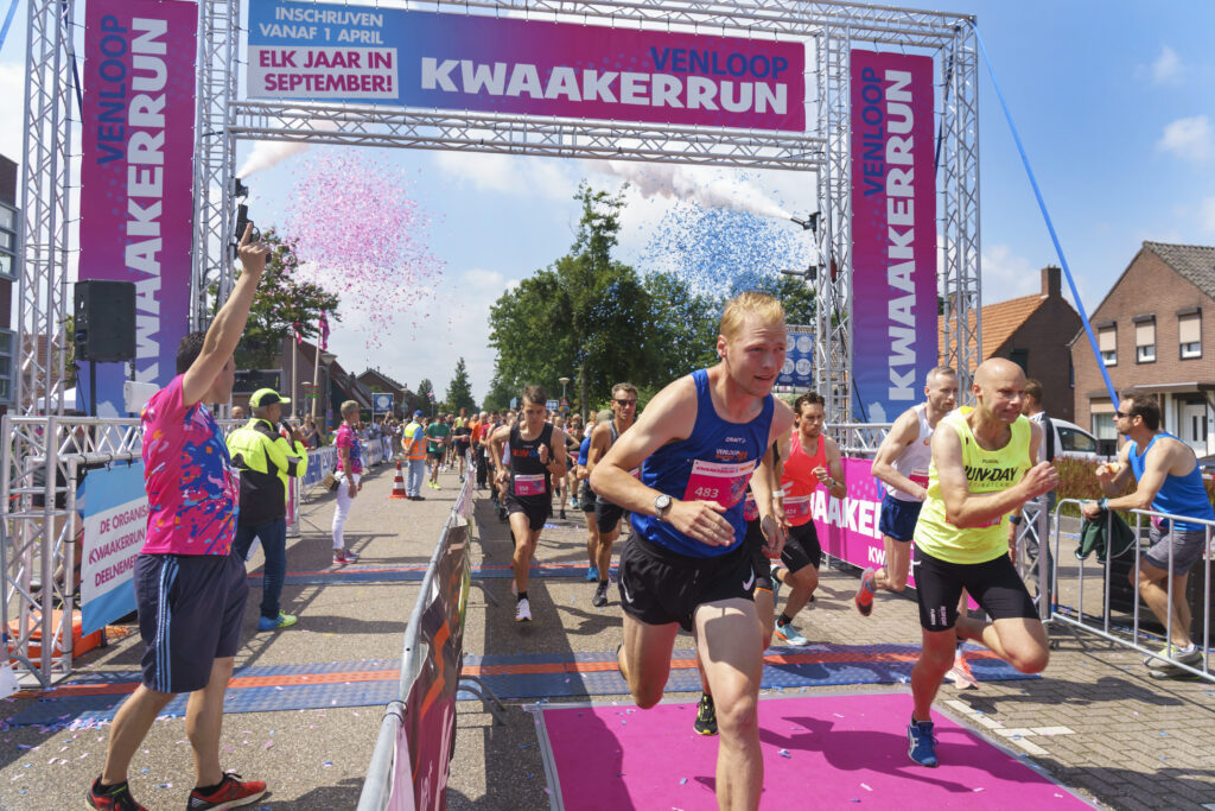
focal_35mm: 24
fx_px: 810
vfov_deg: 53.1
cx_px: 608
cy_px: 406
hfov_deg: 73.7
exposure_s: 1/2000
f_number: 6.3
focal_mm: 24
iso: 800
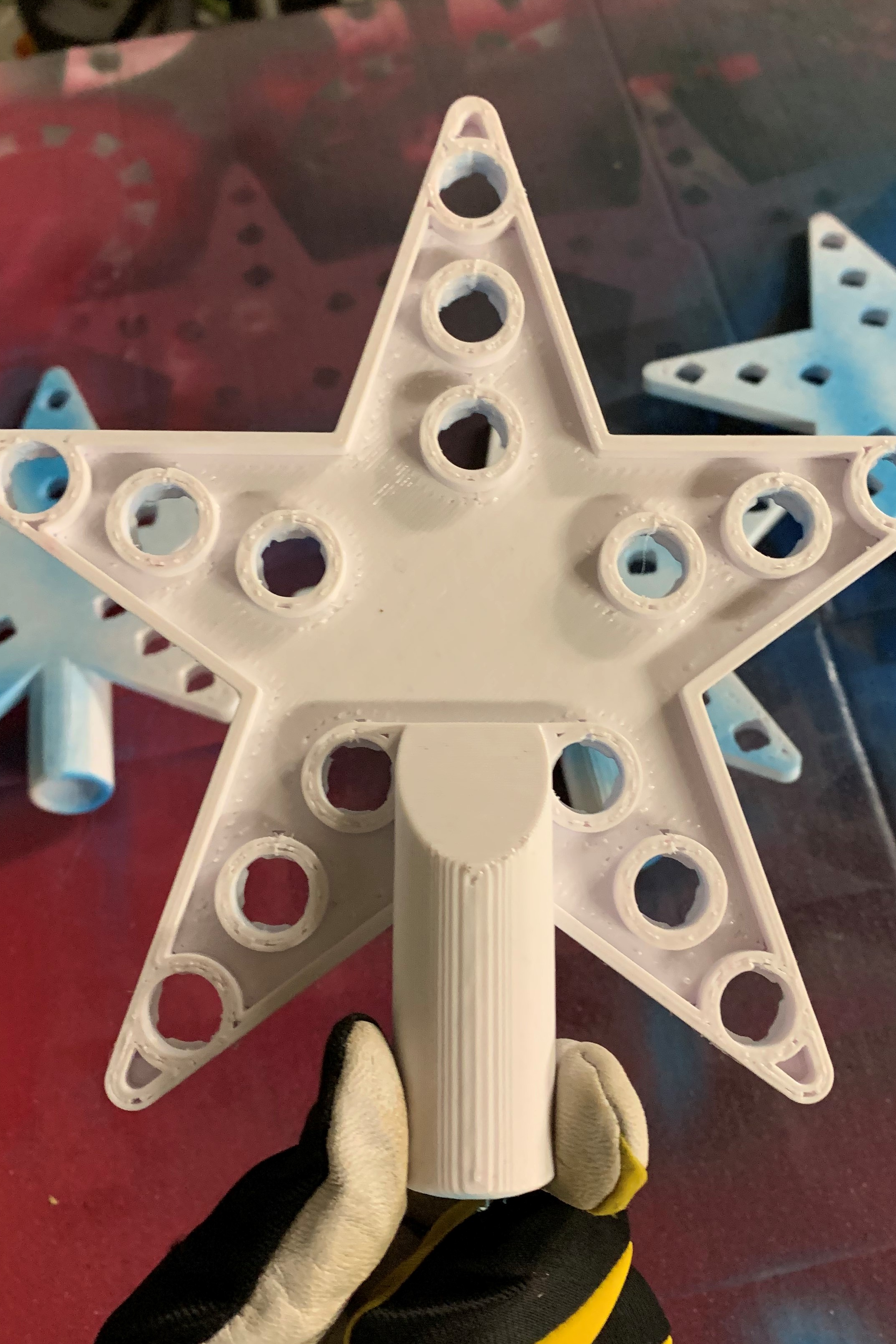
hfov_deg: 45.0
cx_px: 461
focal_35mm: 29
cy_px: 697
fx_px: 1082
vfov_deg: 63.6
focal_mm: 4.25
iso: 400
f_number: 1.8
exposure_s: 1/33
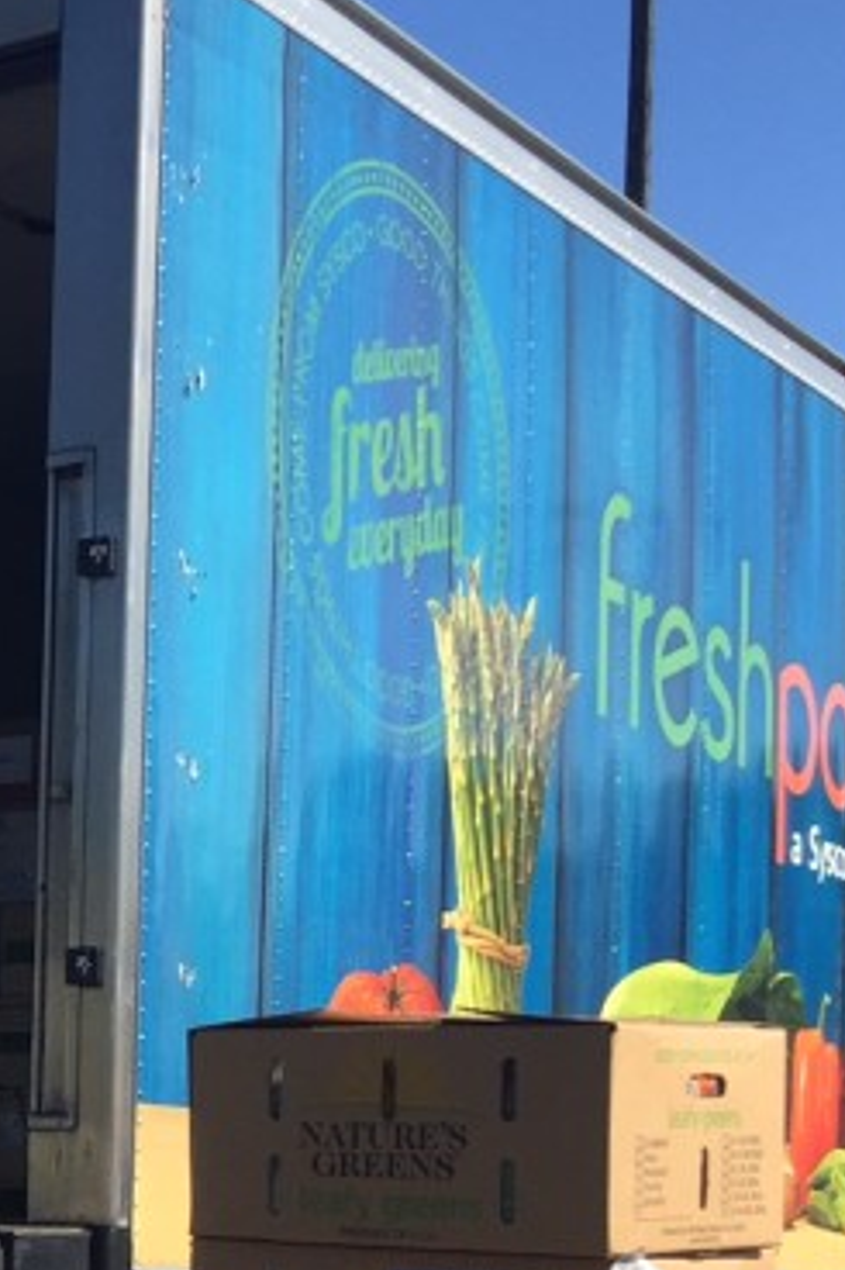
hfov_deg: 13.9
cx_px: -814
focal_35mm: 84
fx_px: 2960
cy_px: 1149
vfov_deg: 23.5
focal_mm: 4.15
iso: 32
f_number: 2.2
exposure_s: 1/1647
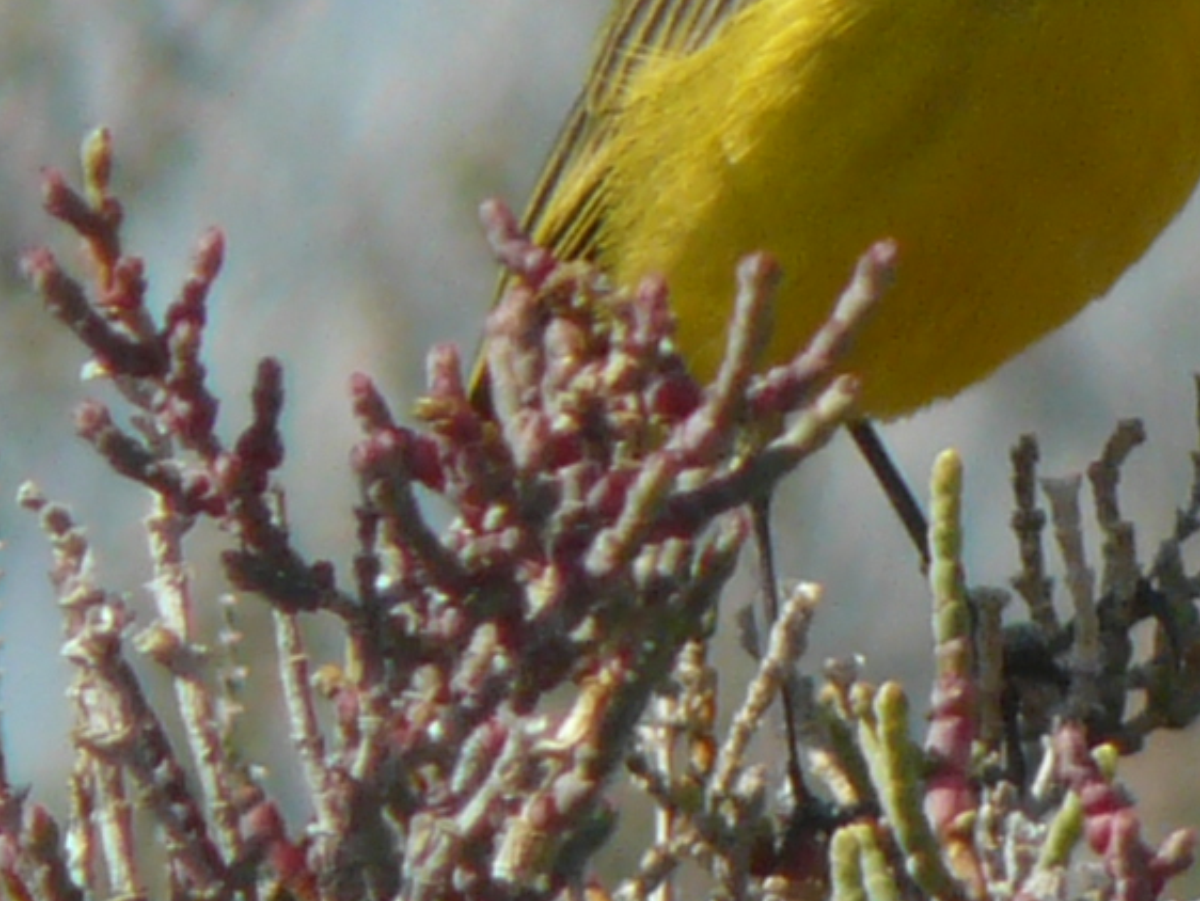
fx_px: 49732
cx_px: 969
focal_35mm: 1434
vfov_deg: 1.0
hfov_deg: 1.4
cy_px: -30
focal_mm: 82.8
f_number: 5.6
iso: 100
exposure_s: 1/500
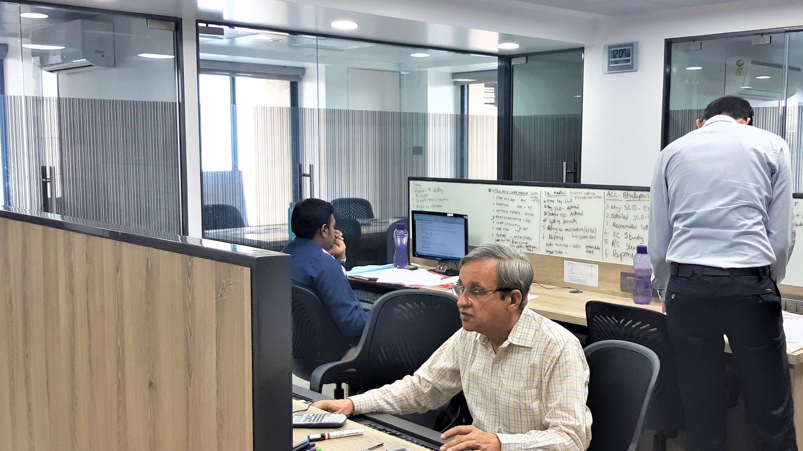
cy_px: 239
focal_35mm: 39
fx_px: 830
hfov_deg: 51.4
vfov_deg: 30.4
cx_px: 466
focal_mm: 3.93
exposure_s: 1/100
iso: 64
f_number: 1.7
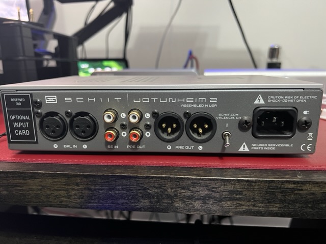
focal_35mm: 26
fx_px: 245
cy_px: 122
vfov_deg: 53.1
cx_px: 163
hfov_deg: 67.3
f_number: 1.5
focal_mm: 5.7
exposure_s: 1/40
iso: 640
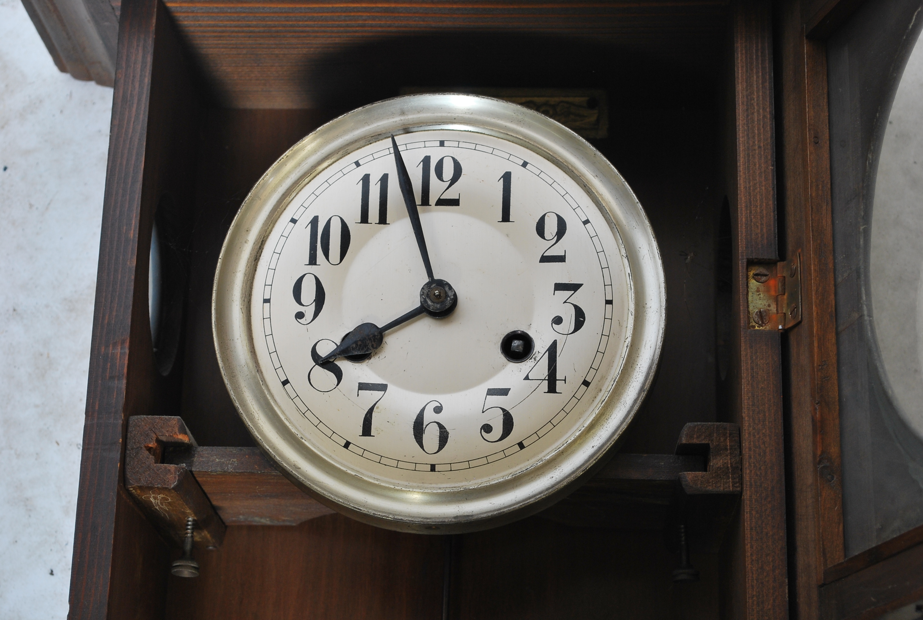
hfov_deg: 24.6
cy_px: 310
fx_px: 2120
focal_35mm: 82
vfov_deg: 16.6
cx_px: 462
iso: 200
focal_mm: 55
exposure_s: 1/160
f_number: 9
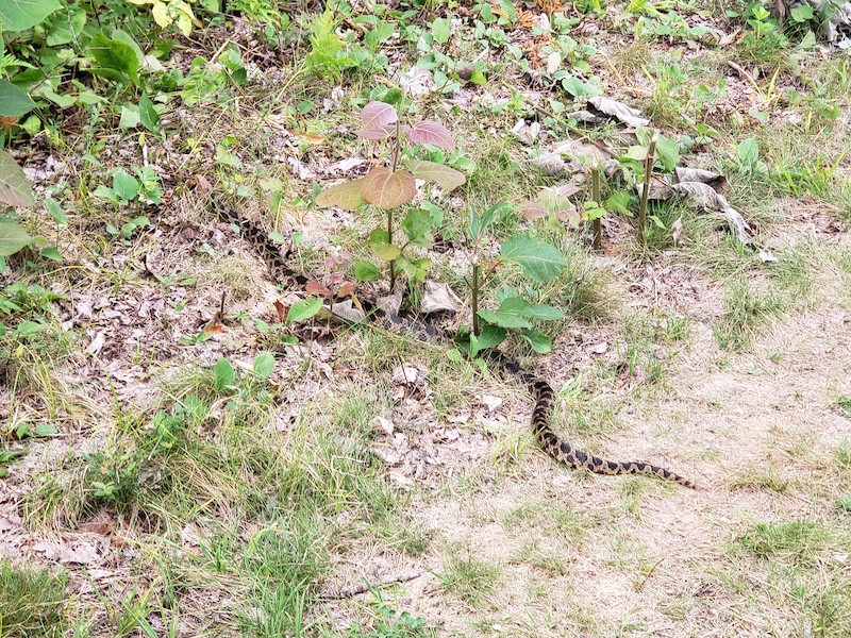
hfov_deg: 36.8
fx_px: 1278
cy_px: 319
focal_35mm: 52
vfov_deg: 28.0
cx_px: 426
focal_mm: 6
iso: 32
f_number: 2.4
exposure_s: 1/42
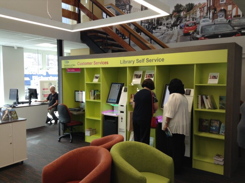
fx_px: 233
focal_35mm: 33
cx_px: 122
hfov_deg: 55.4
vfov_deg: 42.9
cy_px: 92
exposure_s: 1/40
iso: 32
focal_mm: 3.3
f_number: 2.4
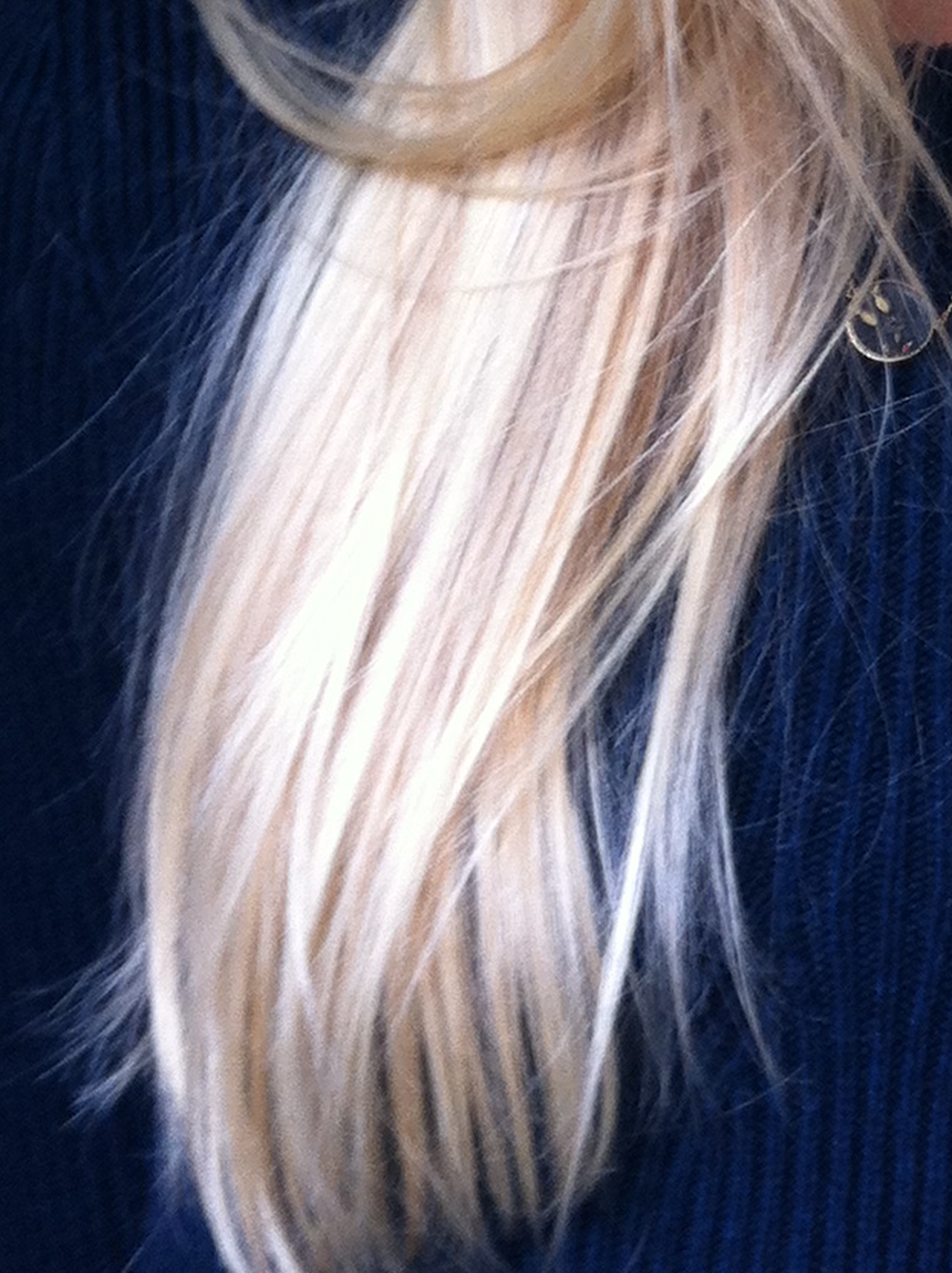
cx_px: 1071
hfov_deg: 13.3
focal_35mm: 109
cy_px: 89
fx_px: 4005
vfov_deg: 17.7
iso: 80
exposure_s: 1/30
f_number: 2.8
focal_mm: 3.85
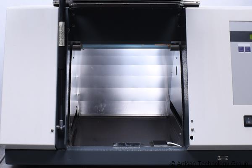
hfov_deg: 61.9
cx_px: 126
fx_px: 210
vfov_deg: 43.6
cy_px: 84
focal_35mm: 30
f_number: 11
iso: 200
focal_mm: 20
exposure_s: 1/200
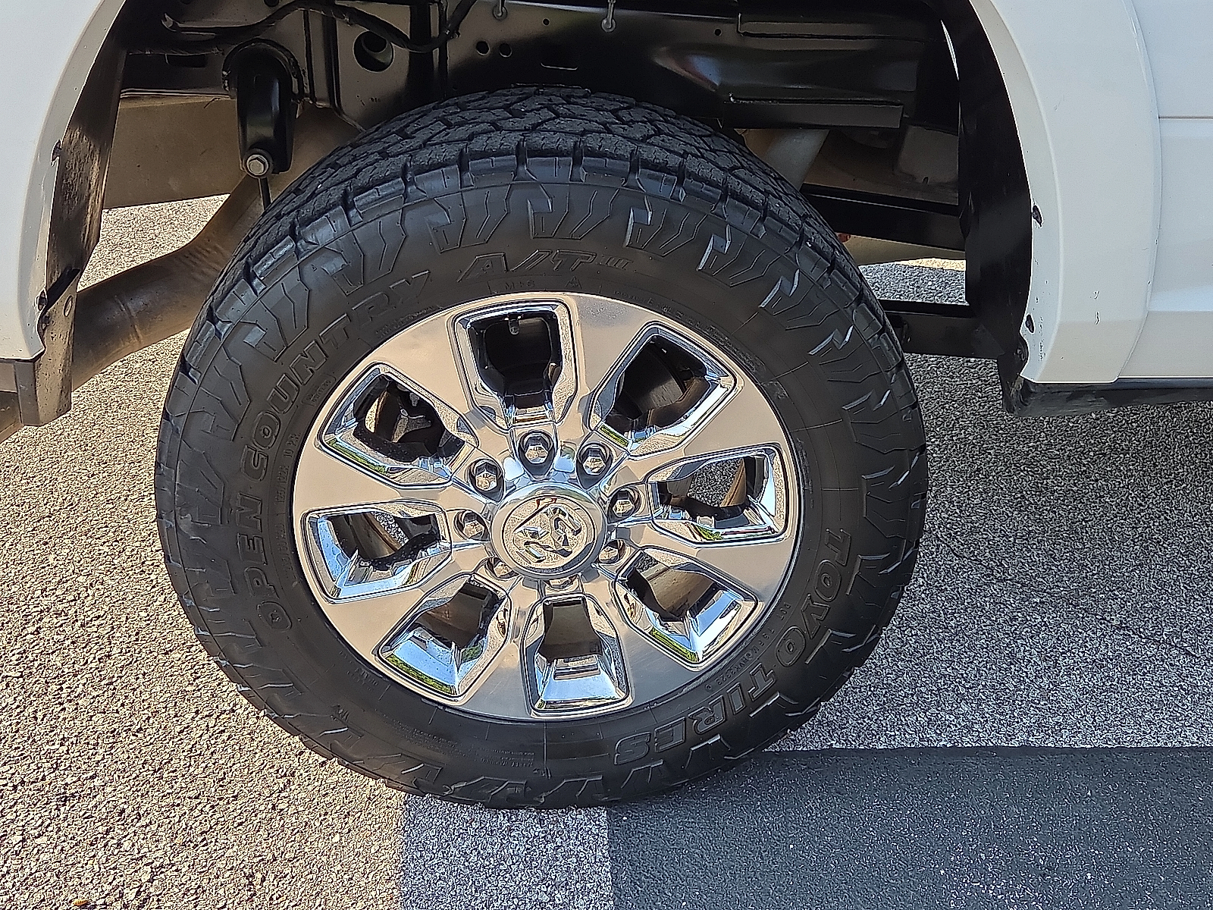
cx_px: 606
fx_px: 1297
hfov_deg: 50.1
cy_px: 455
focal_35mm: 37
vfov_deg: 38.7
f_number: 1.8
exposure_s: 1/250
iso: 25
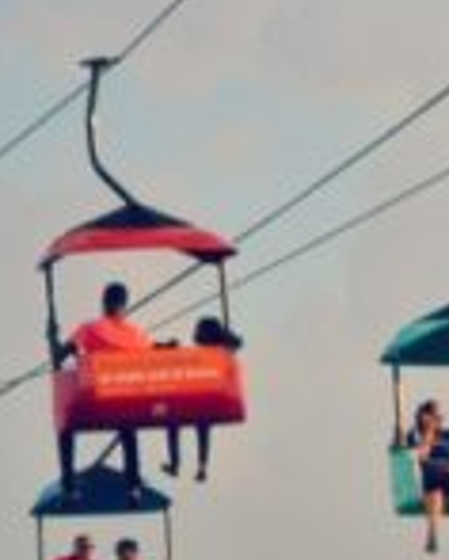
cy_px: 552
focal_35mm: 352
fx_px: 5835
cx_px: -696
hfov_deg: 4.3
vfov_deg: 5.5
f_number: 5.3
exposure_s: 1/60
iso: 100
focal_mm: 25.9
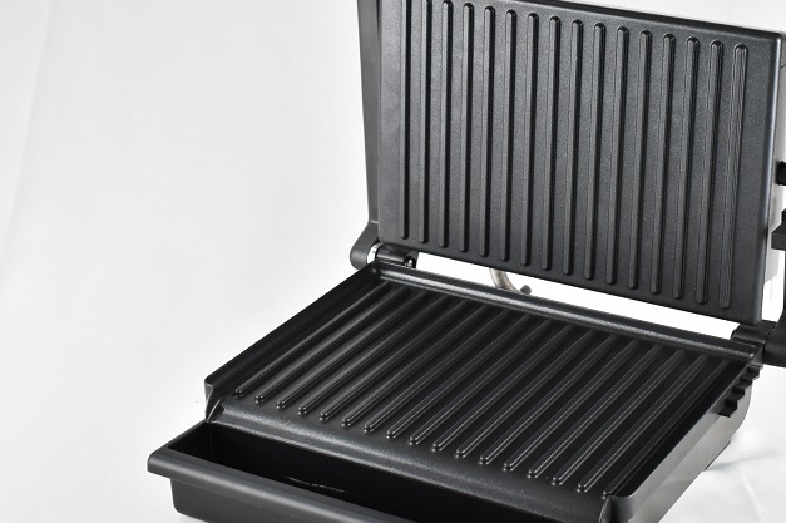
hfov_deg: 24.1
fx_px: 1828
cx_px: 564
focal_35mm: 84
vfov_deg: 16.3
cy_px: 232
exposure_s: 1/80
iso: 800
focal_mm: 35
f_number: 5
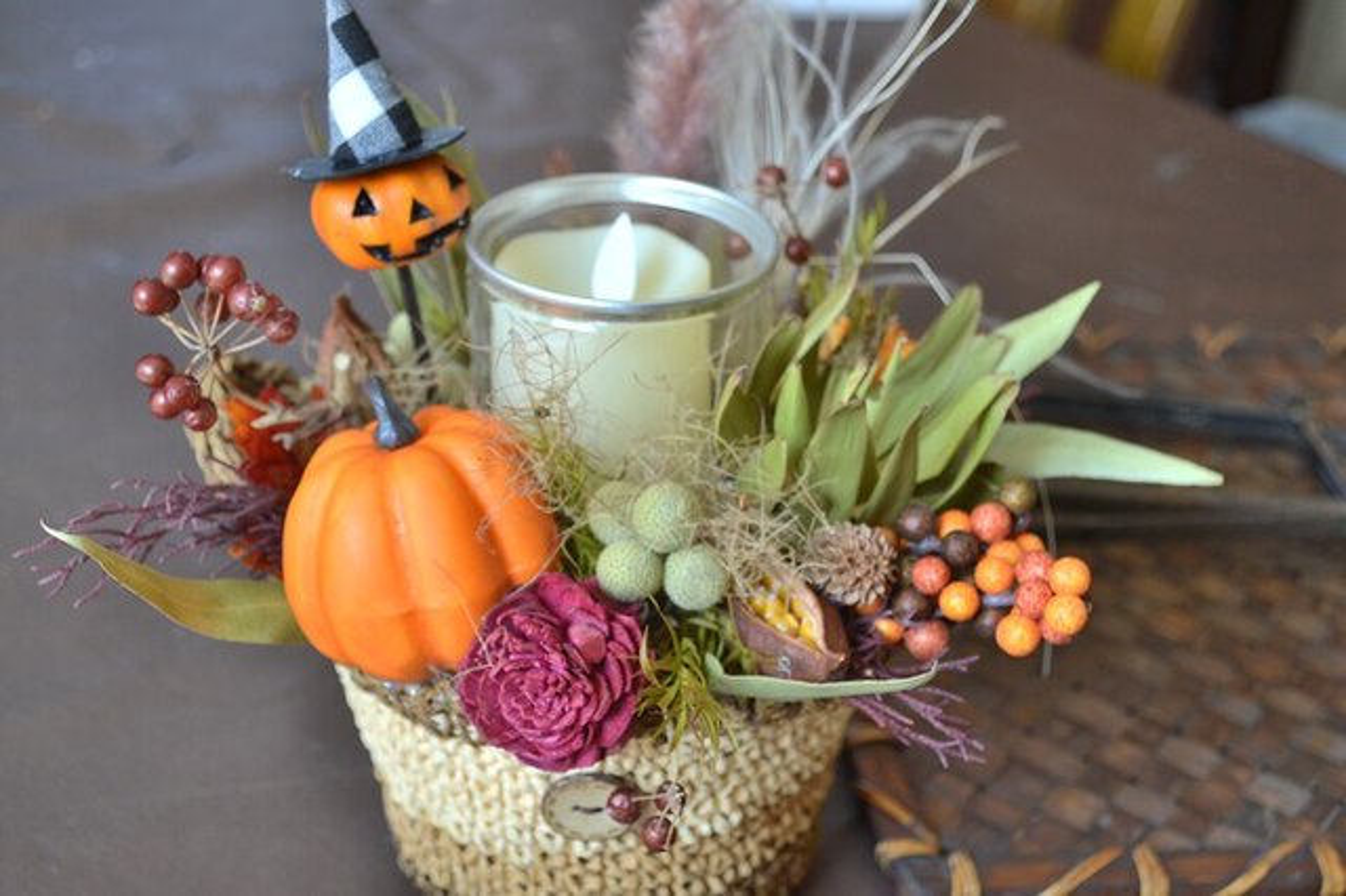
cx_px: 673
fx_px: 2018
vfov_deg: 25.0
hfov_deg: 36.9
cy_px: 448
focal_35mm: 54
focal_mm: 36
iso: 400
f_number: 5
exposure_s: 1/60
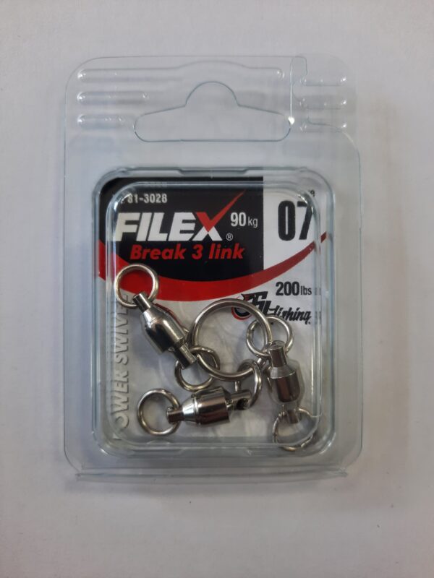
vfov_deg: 69.4
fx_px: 418
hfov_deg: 54.9
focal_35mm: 25
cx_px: 217
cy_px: 289
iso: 80
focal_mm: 4.6
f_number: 2
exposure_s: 1/50
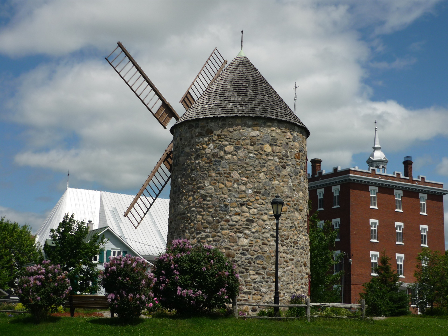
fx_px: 660
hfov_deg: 37.5
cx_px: 224
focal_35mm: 51
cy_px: 168
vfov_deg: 28.6
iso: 100
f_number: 9
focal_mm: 8.4
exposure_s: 1/250
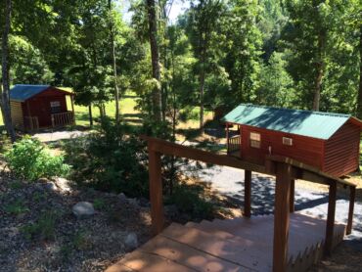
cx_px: 181
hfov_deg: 61.6
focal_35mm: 29
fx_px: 303
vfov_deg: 48.3
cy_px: 136
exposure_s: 1/391
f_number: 2.2
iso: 32
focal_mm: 4.15
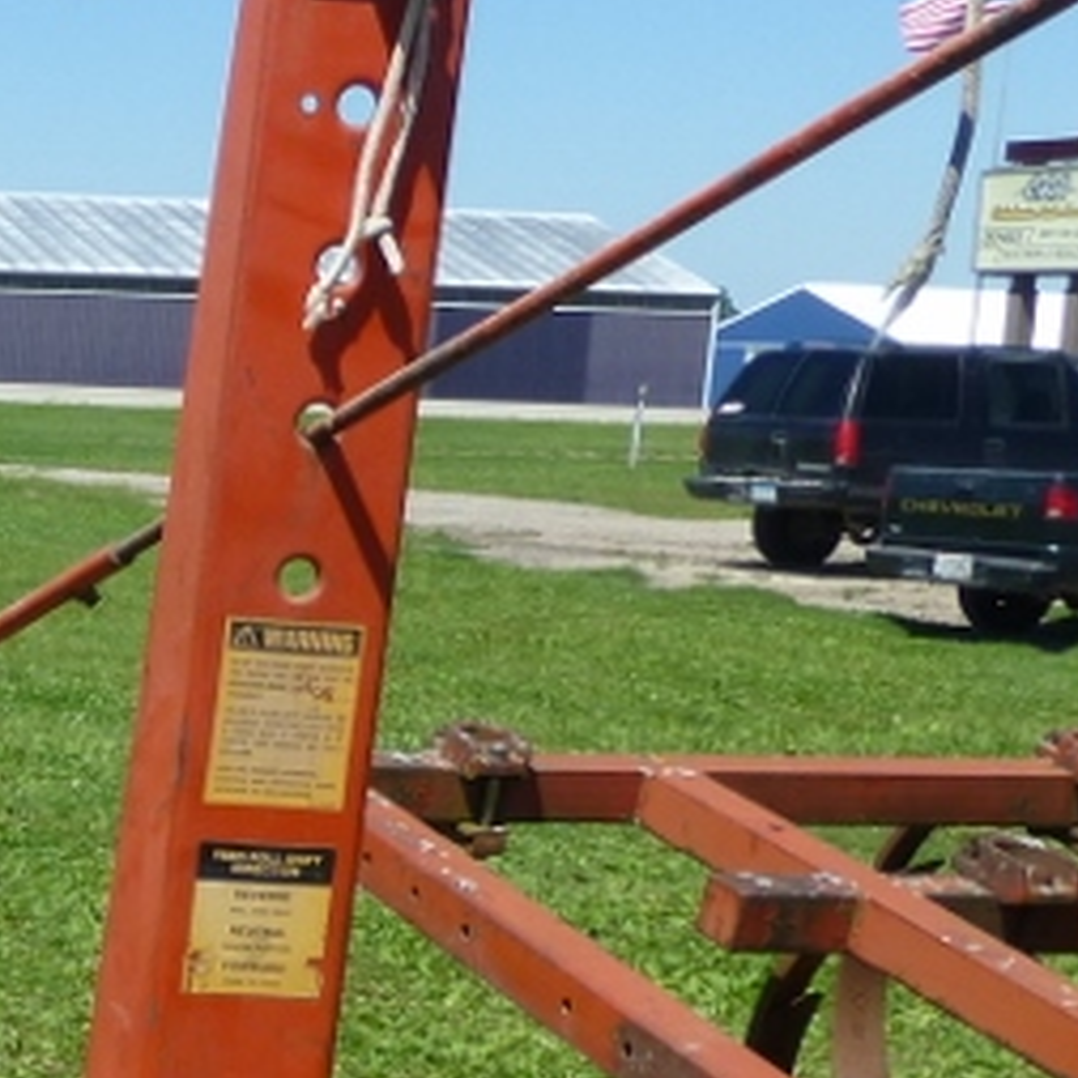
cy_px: 848
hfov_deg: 17.1
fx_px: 3030
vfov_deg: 20.0
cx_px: -771
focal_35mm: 86
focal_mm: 4.3
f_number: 4
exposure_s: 1/800
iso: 100
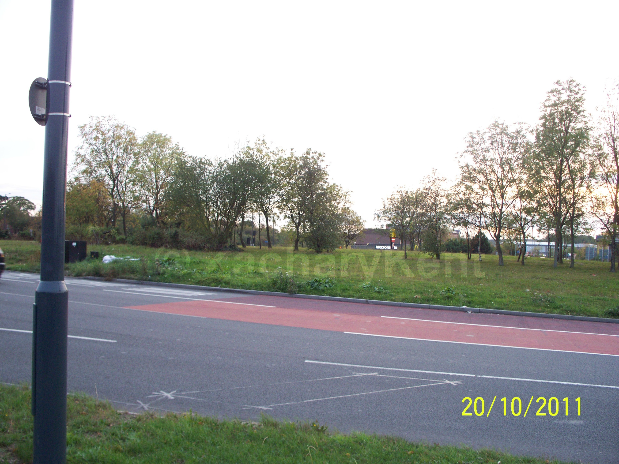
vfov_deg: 39.7
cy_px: 232
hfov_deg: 51.4
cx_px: 310
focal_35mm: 36
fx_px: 644
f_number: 2.8
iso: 160
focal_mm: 7.54
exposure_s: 1/60
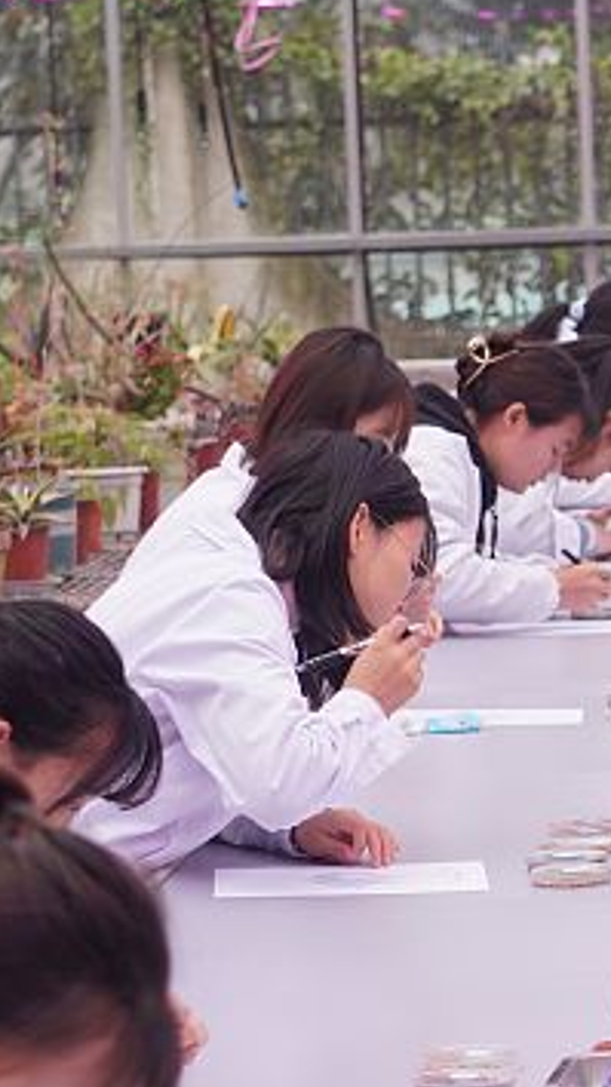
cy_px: 648
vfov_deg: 10.8
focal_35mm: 199
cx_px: 946
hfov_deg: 6.0
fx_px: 5734
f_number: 4
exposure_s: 1/200
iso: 200
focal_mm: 56
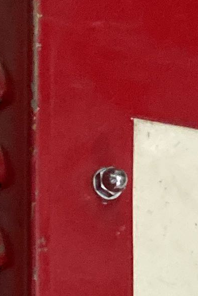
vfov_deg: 10.4
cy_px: 546
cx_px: 370
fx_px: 1525
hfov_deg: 7.2
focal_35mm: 185
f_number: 1.8
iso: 400
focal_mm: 4.25
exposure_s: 1/50
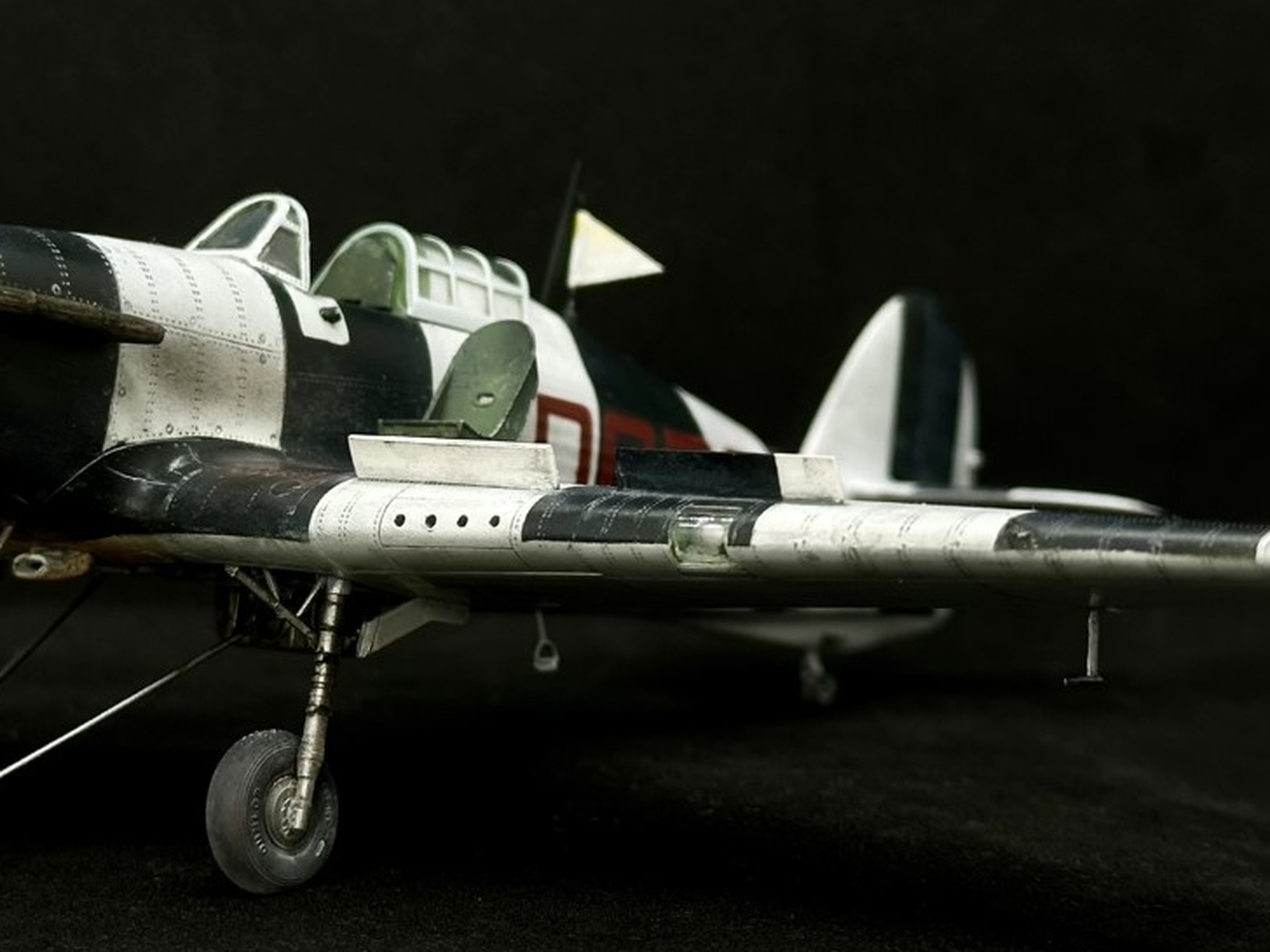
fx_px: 3485
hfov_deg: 20.6
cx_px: 426
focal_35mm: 95
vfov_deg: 15.6
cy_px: 434
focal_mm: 6.86
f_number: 1.78
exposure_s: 1/121
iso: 64
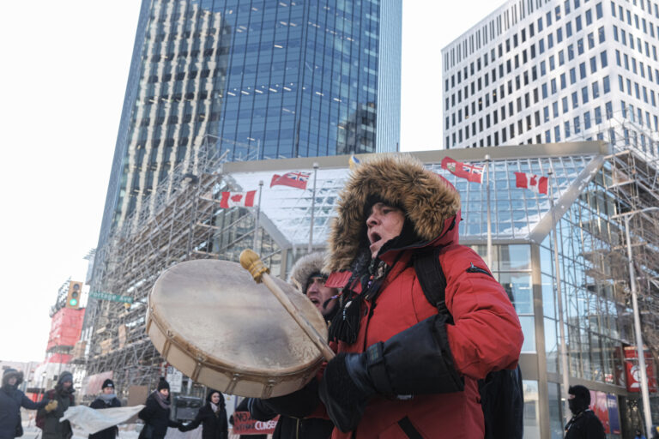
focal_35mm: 35
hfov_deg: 54.4
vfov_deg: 37.9
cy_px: 220
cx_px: 330
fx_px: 641
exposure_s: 1/160
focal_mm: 23
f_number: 8
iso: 400
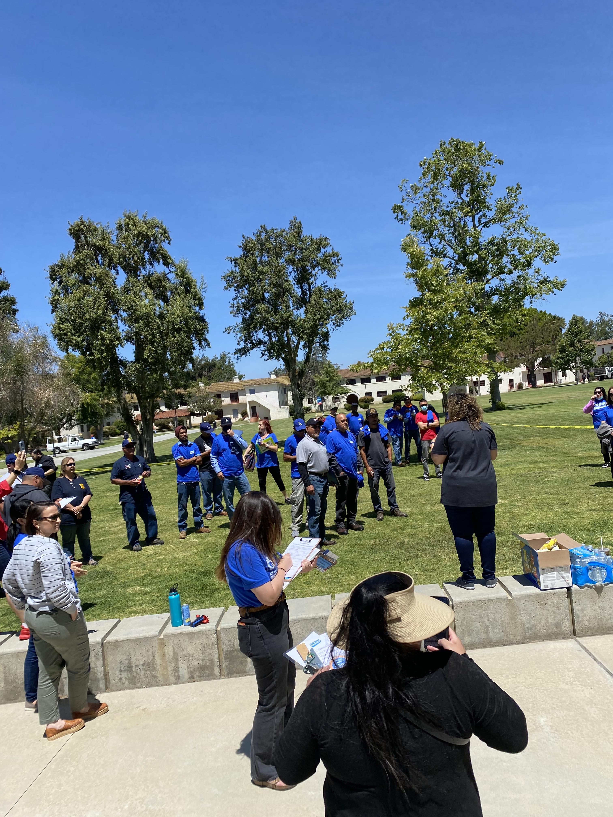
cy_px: 408
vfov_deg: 67.3
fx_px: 614
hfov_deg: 53.1
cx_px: 306
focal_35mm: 26
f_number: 1.8
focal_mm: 4.25
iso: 32
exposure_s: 1/2890
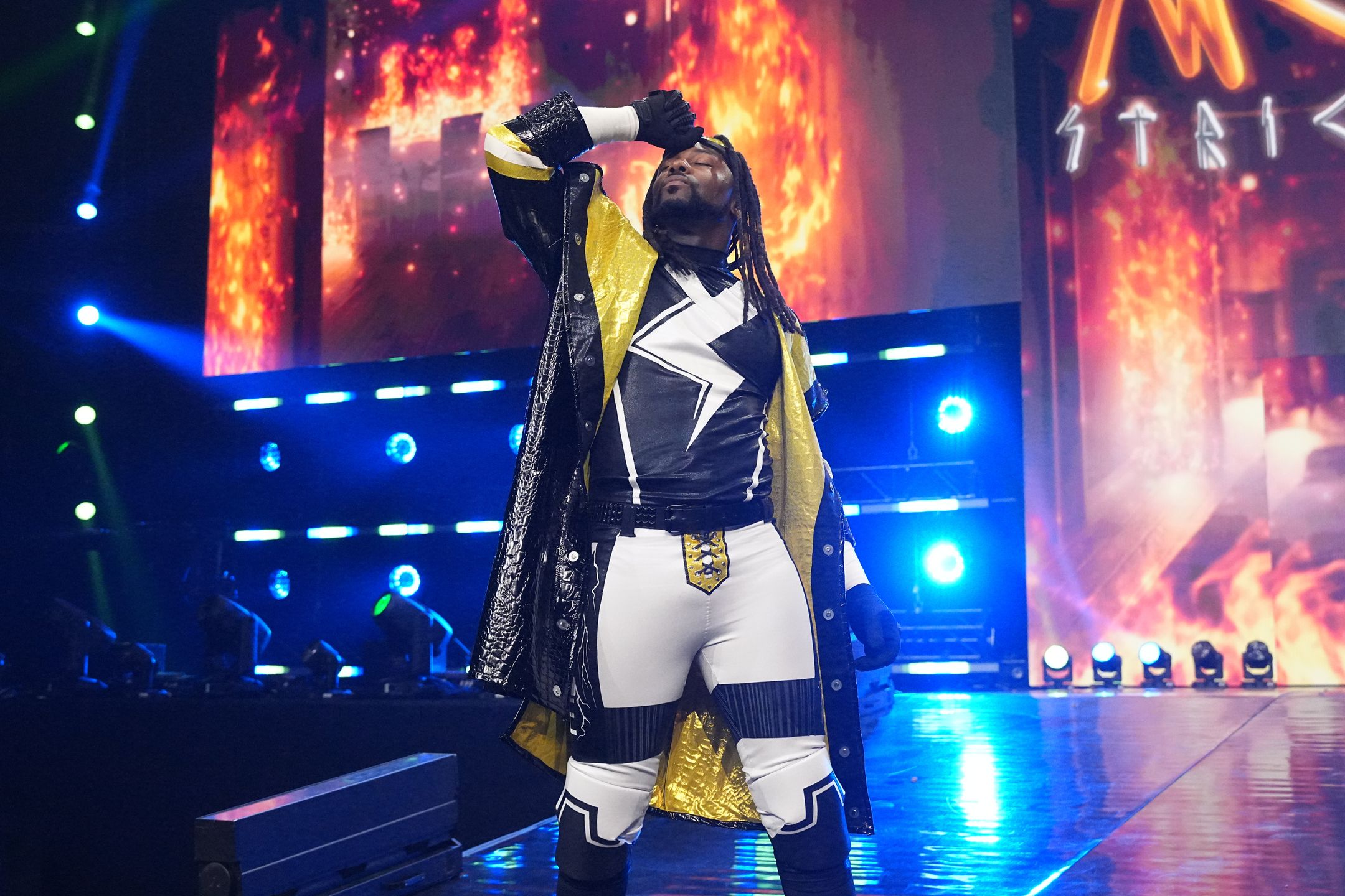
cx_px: 672
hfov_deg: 55.8
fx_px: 1270
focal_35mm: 34
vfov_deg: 38.9
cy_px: 448
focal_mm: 34
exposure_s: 1/1250
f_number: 3.5
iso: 6400
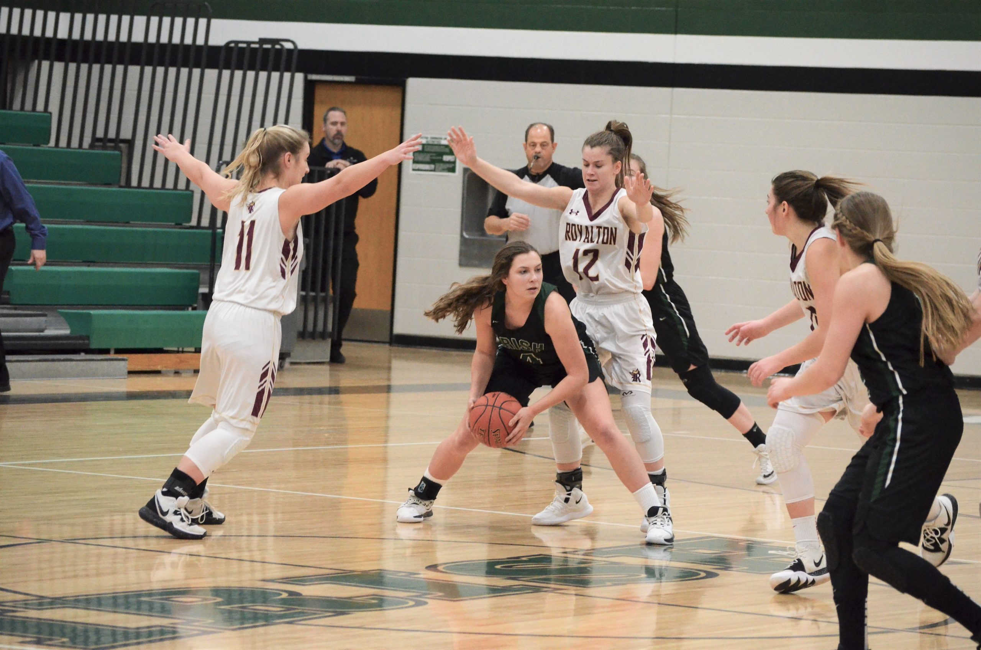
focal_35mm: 165
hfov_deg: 12.5
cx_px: 490
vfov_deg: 8.3
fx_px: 4487
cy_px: 325
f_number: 4.5
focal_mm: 110
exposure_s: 1/500
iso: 3200
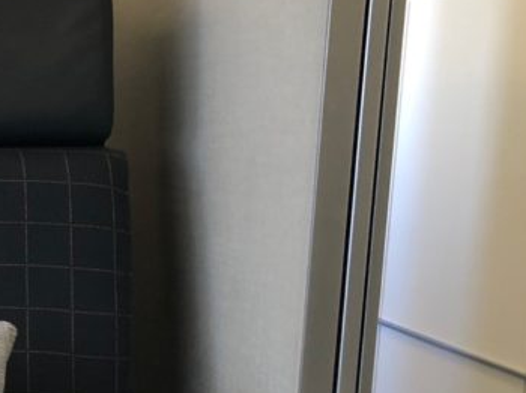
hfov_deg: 21.1
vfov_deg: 17.8
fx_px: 1245
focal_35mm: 82
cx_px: -201
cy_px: 316
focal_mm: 4
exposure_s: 1/17
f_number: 1.8
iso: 64
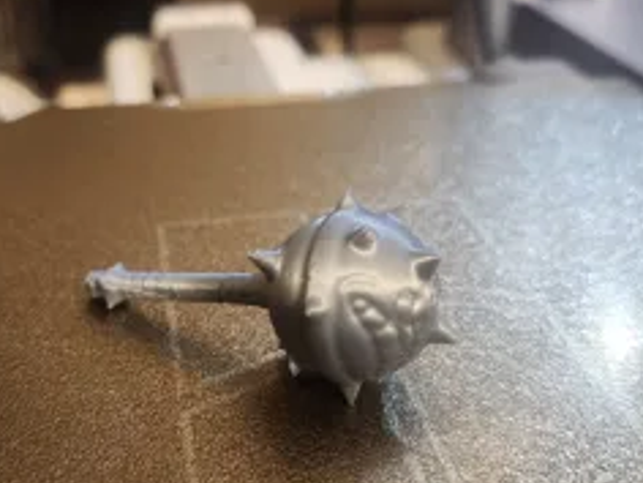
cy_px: 278
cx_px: 245
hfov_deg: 47.5
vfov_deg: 36.7
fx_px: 724
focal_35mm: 39
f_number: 1.8
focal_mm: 5.54
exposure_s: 1/30
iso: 500
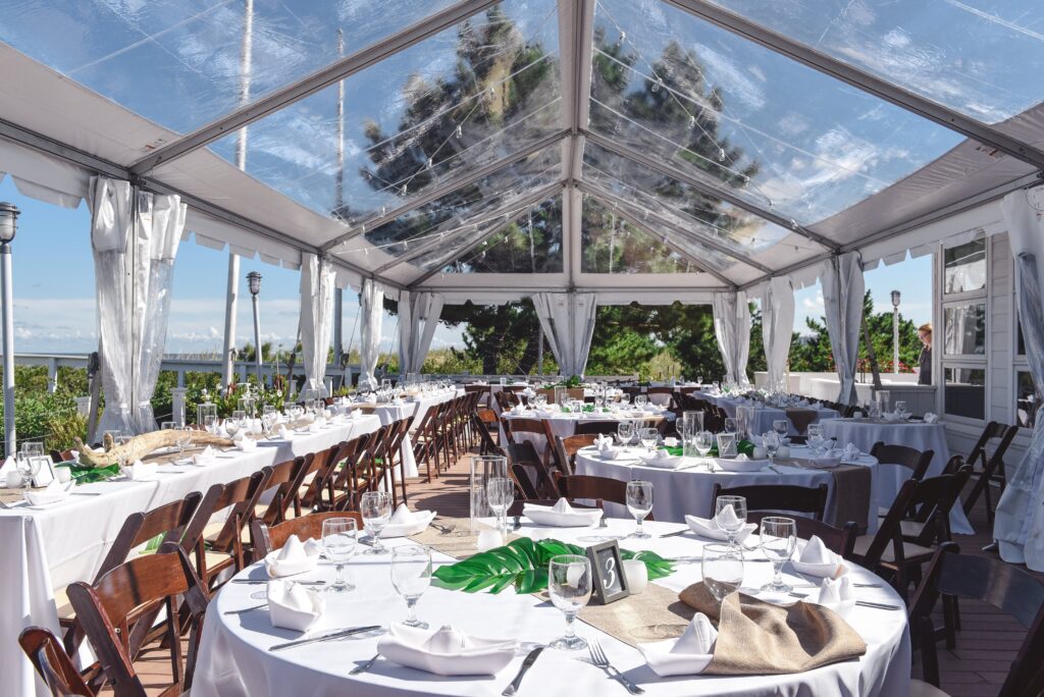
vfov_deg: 41.2
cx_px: 522
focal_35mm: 32
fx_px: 928
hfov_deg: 58.7
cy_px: 348
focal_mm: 32
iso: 400
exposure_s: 1/1250
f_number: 7.1
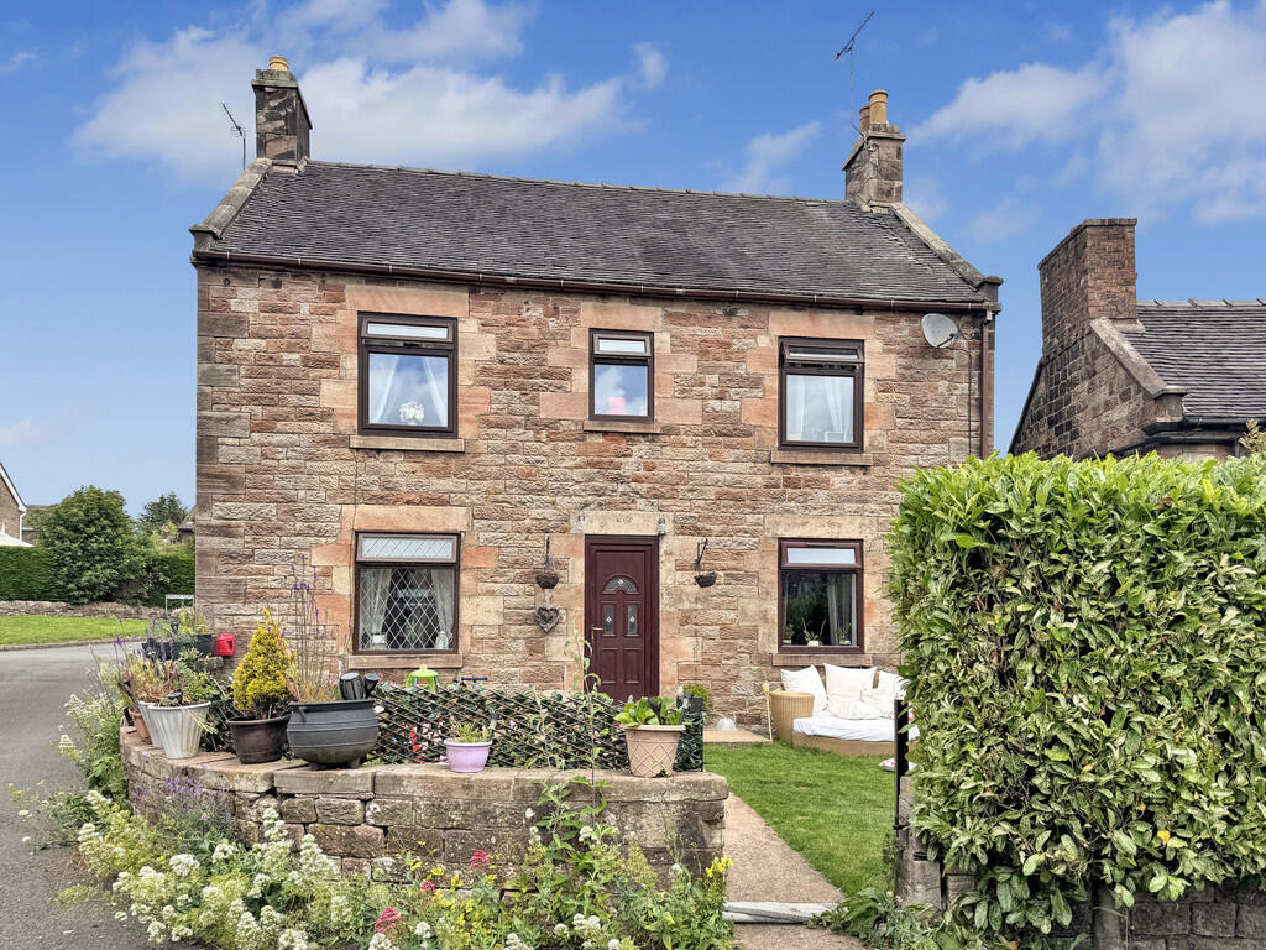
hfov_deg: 71.6
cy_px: 475
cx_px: 633
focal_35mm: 24
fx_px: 878
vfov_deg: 56.8
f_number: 1.78
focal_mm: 6.76
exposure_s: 1/3247
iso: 80
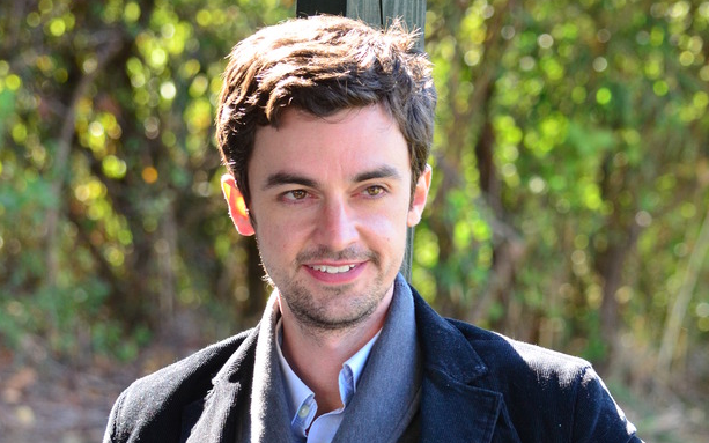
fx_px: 3497
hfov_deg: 11.6
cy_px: 386
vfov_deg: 7.2
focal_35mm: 181
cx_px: 354
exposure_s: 1/250
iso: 800
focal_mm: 78
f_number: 5
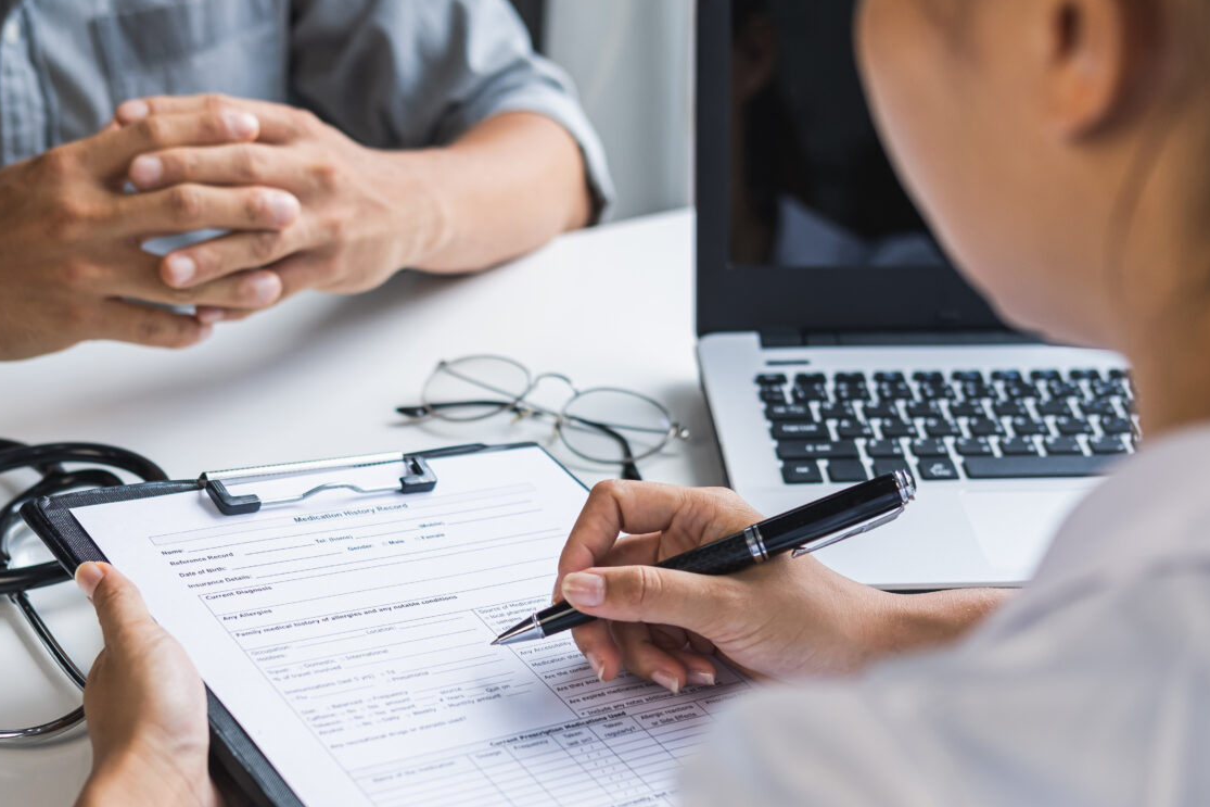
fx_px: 2453
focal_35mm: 73
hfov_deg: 27.7
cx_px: 527
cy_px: 547
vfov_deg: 18.6
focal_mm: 35
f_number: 2.8
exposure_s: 1/180
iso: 200
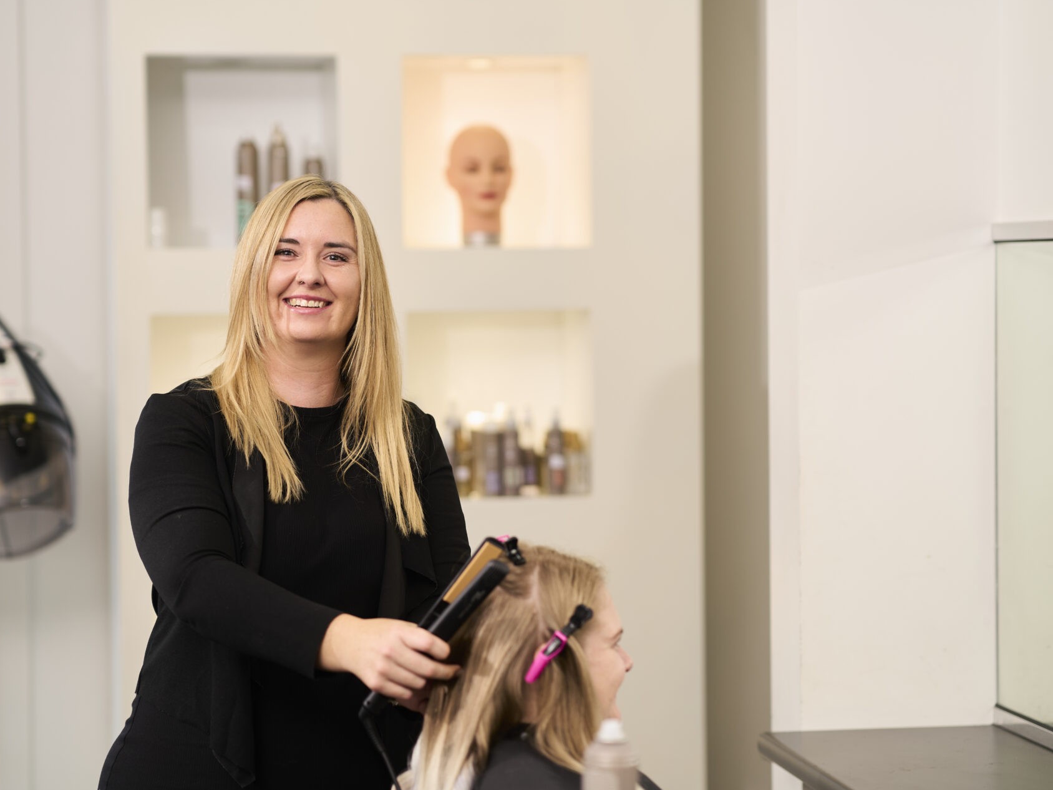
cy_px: 395
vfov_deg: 15.9
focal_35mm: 93
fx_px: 2829
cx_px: 484
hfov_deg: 21.1
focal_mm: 85
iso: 200
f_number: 2
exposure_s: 1/320
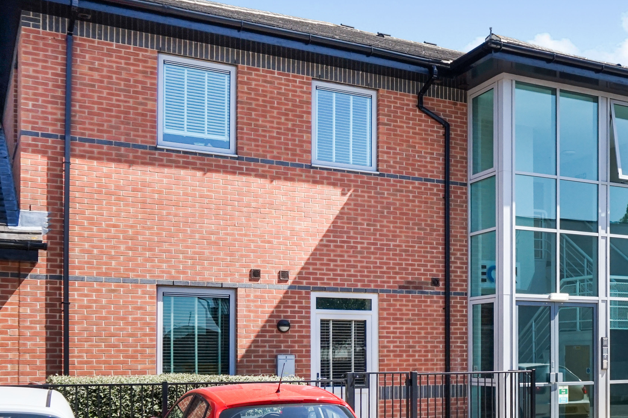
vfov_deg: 28.7
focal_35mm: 47
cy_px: 231
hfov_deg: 40.1
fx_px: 816
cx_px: 515
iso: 400
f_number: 7.1
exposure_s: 1/1000
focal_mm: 19
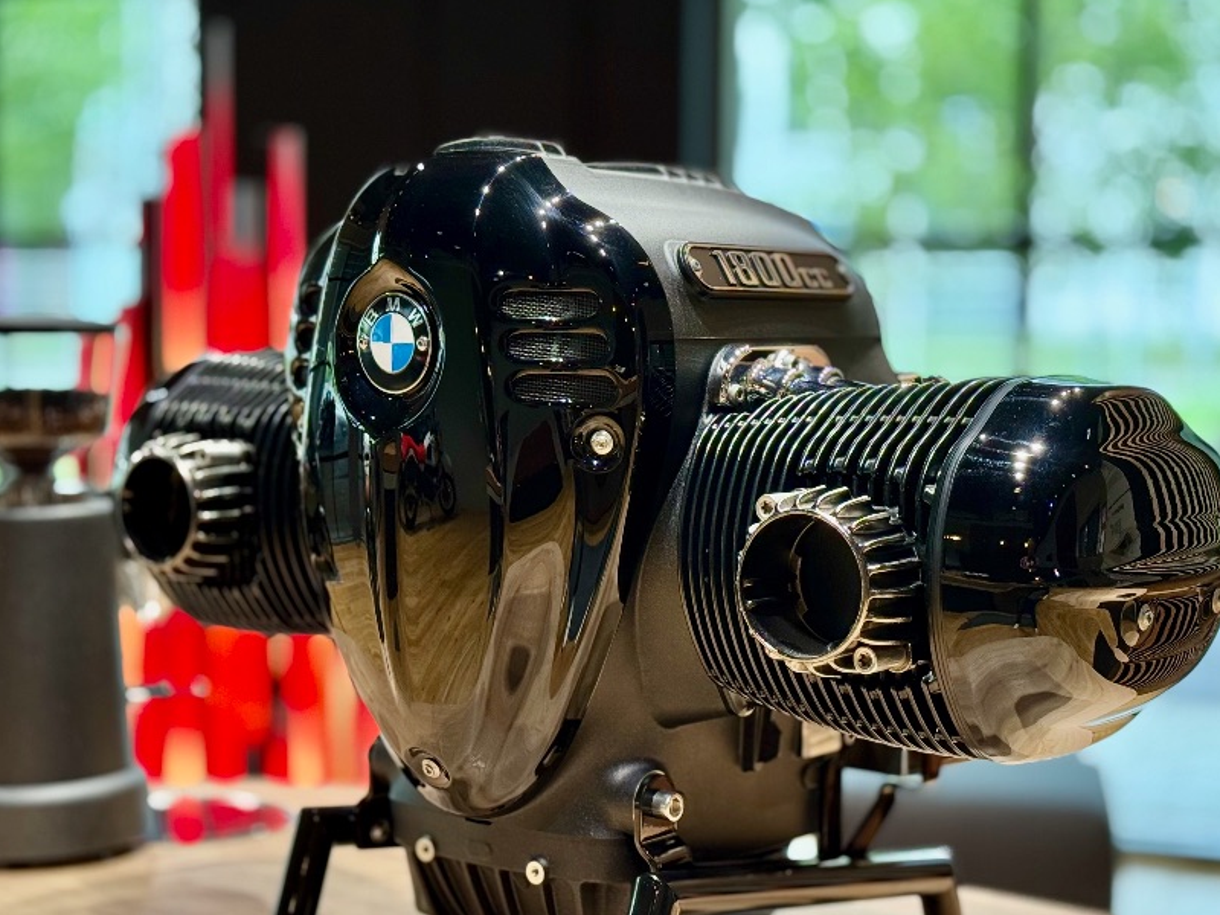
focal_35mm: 60
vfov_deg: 24.4
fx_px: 2115
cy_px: 511
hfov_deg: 32.2
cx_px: 552
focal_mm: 6.76
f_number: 1.78
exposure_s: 1/50
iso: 125
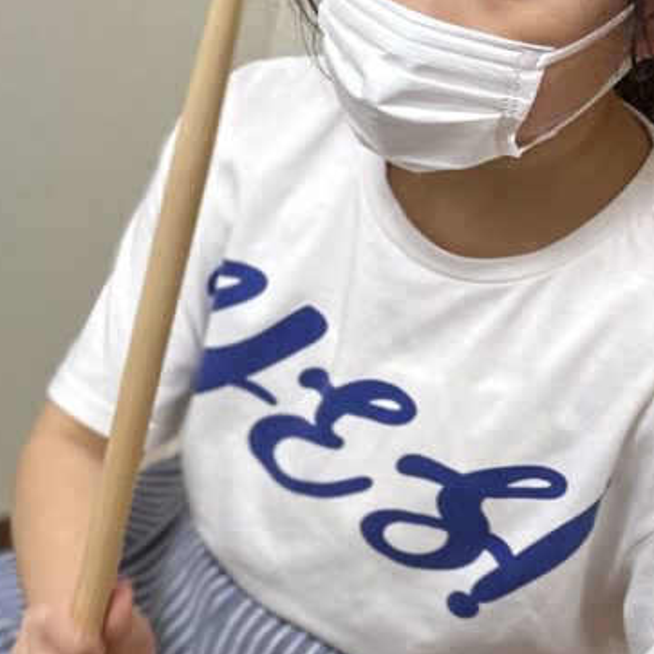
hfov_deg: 17.0
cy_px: 502
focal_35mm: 90
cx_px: -388
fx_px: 1924
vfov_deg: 19.1
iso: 200
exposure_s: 1/74
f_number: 1.78
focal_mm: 6.86
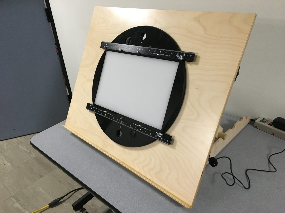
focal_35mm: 29
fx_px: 239
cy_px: 106
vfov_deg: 48.2
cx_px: 142
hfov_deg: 61.7
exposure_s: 1/30
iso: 200
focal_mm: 4.15
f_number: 2.2
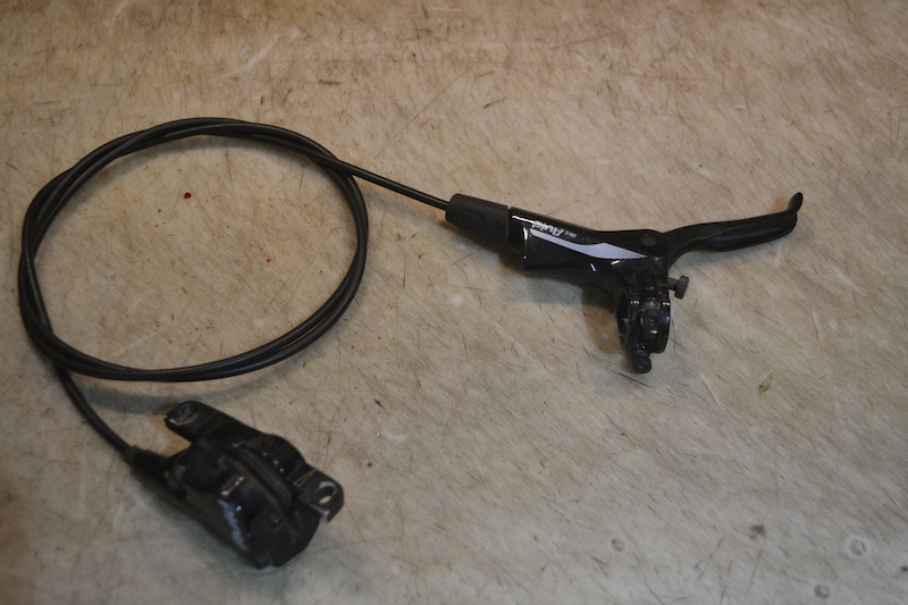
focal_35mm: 42
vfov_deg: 31.9
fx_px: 1059
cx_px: 454
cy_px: 302
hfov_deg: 46.4
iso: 800
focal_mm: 28
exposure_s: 1/60
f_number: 4.5
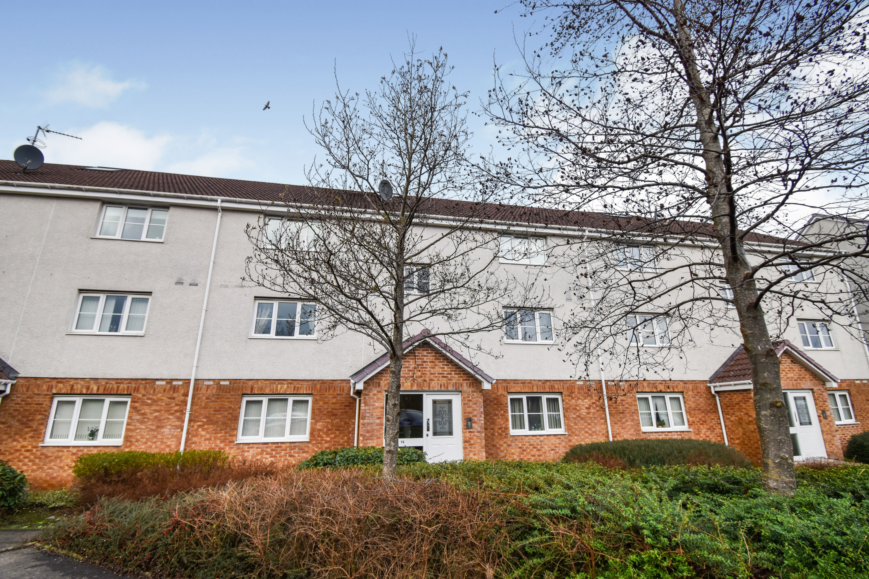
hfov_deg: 100.4
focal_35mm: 15
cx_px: 434
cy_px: 290
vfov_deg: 77.3
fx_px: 362
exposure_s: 1/250
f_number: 6.3
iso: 200
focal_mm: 10
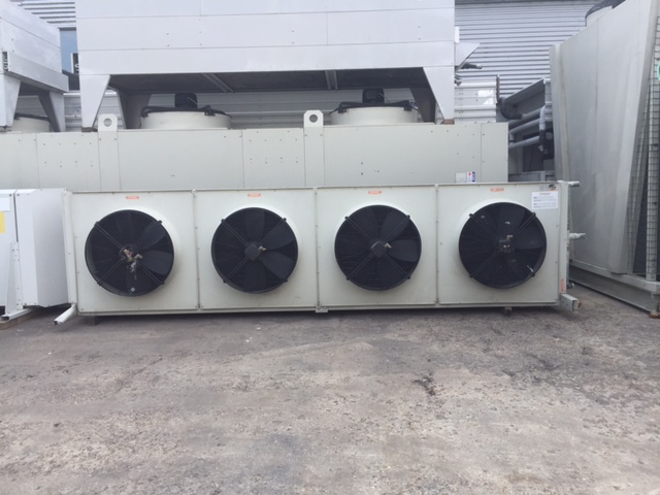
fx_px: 553
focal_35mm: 29
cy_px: 248
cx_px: 330
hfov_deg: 61.7
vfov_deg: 48.2
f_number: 2.2
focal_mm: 4.15
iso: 32
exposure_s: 1/599
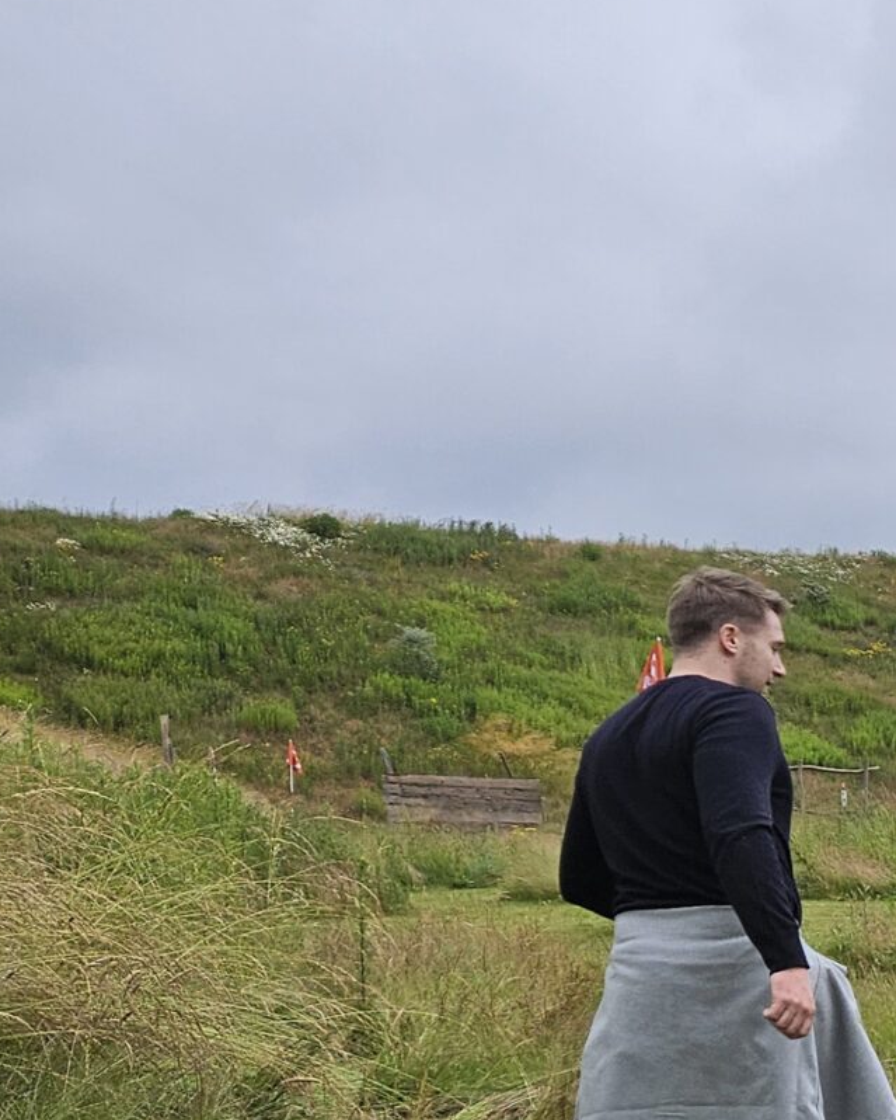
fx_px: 2385
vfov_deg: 25.0
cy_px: 1147
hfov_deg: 17.3
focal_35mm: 72
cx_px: 1615
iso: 32
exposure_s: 1/586
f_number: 1.8
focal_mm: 5.4
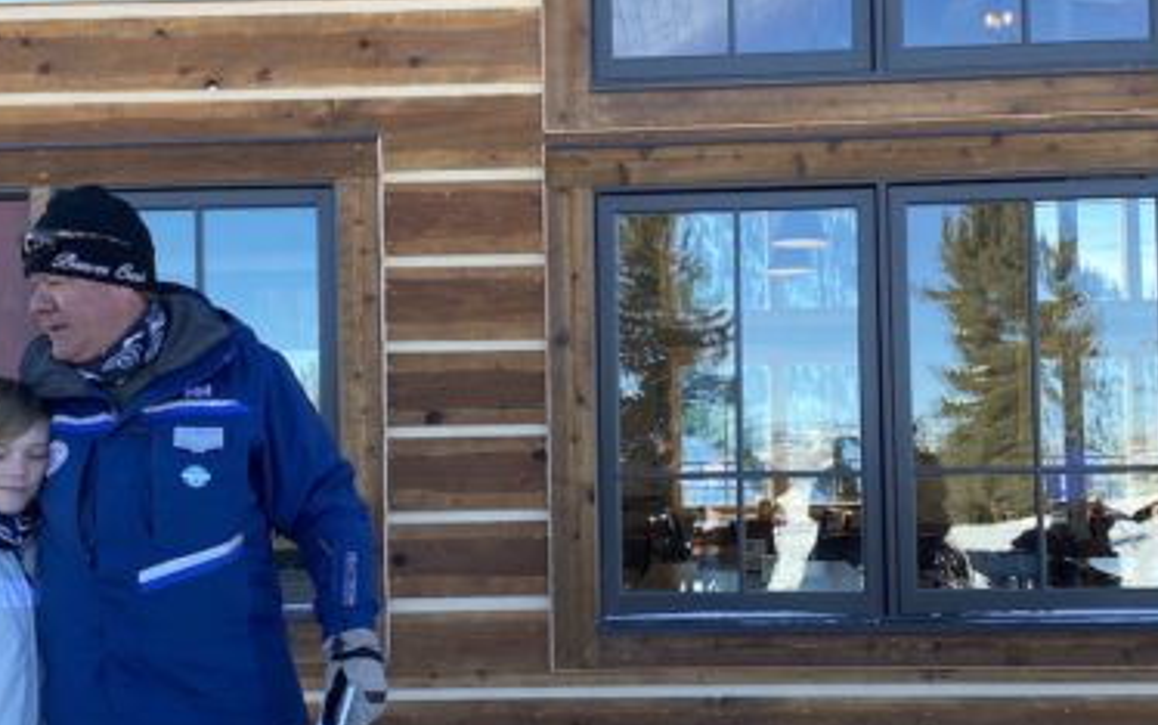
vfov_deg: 24.4
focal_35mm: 53
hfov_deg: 38.2
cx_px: 619
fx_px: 1673
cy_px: 384
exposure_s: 1/364
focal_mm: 4.25
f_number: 1.8
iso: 32
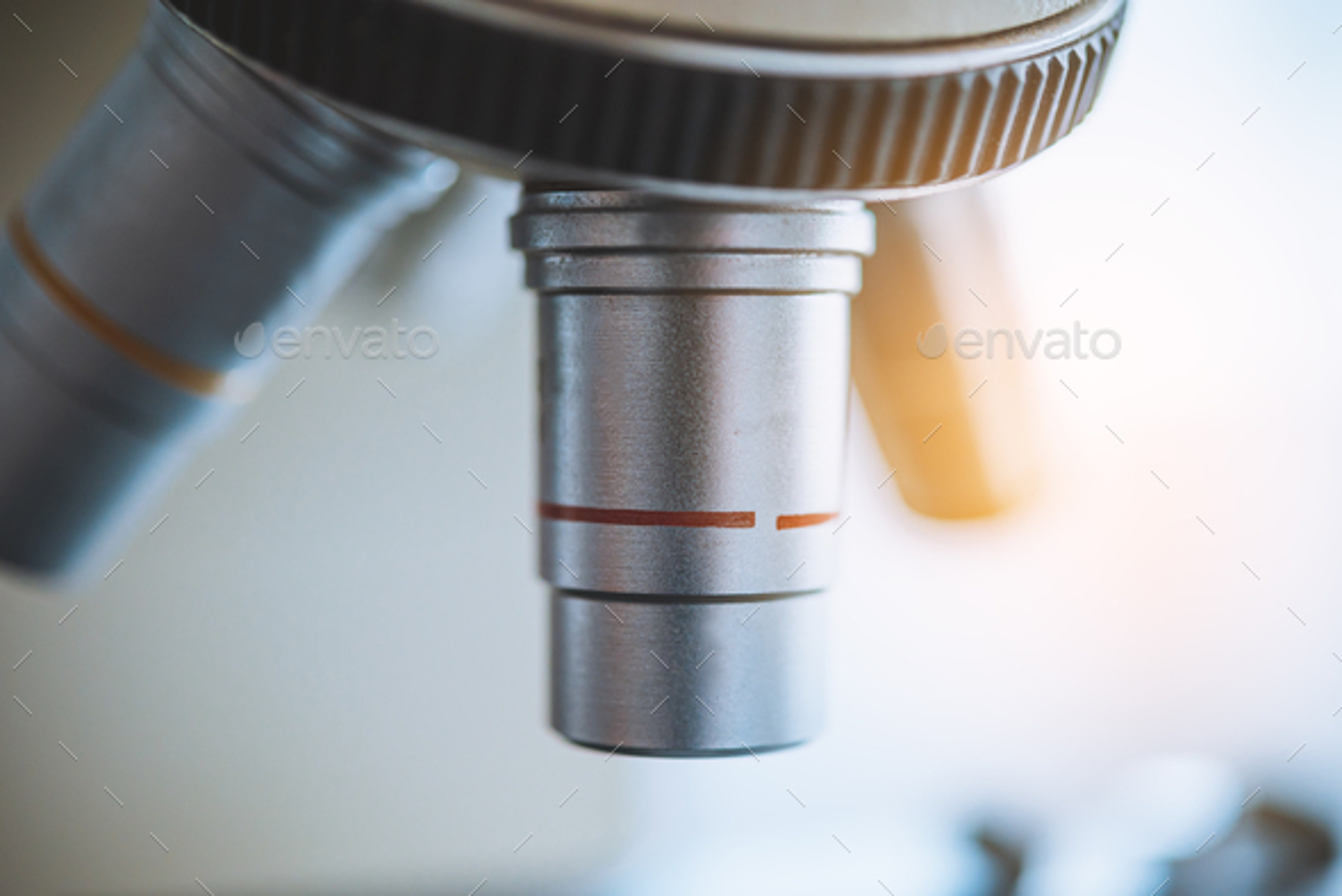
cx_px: 671
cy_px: 448
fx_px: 2238
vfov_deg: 22.6
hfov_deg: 33.4
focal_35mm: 60
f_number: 3.3
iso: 320
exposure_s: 1/125
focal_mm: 60
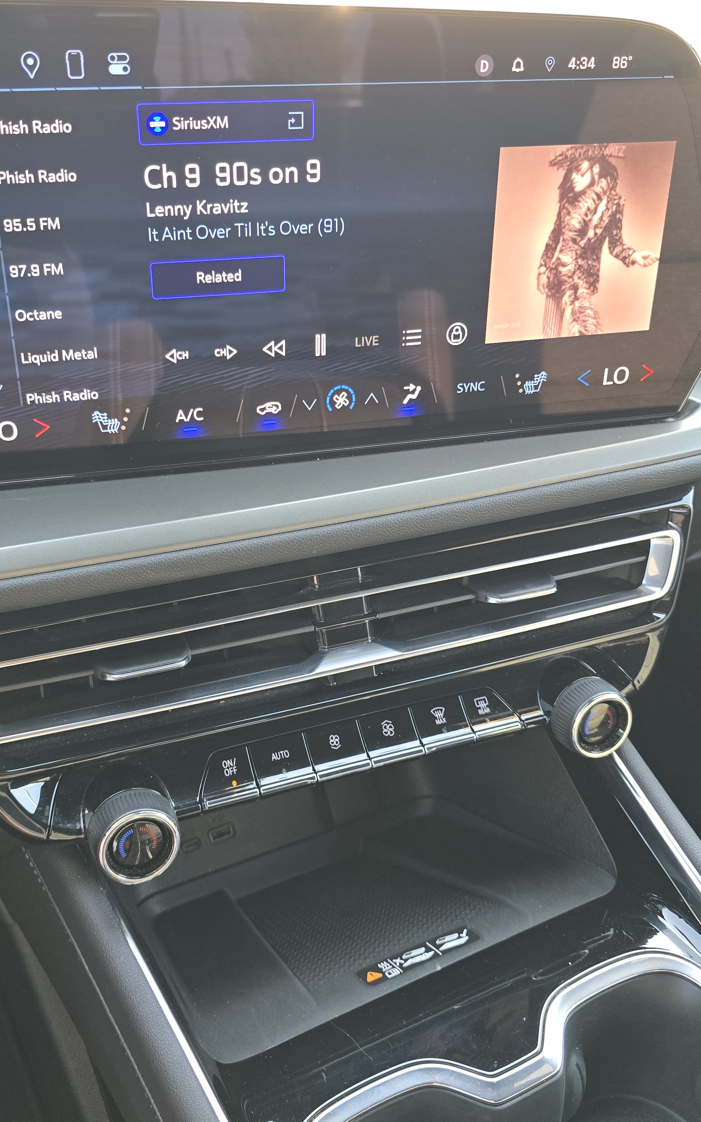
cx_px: 302
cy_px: 556
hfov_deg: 38.2
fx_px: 1009
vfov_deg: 58.1
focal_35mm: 33
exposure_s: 1/180
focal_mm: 6.3
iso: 200
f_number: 1.7
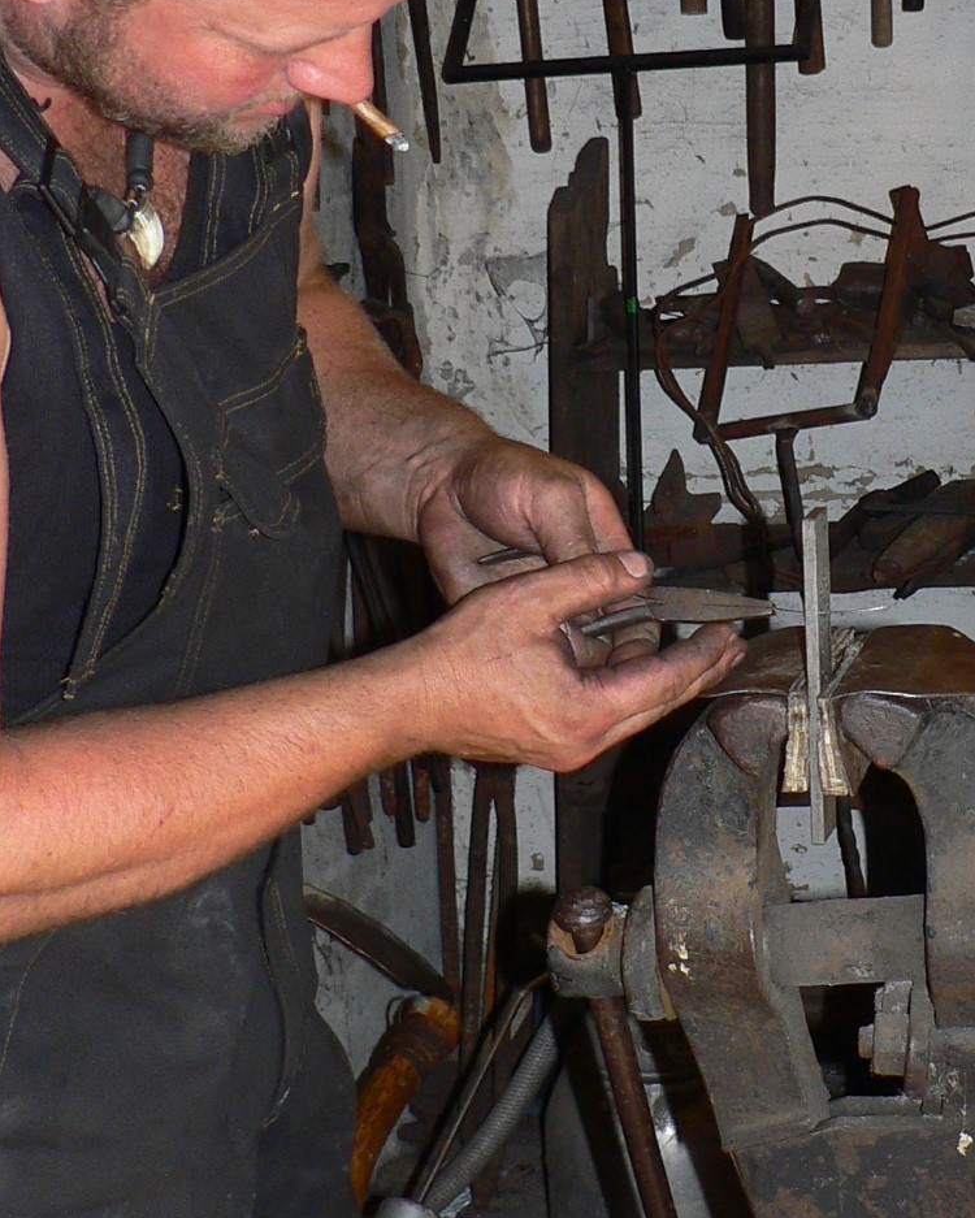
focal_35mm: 75
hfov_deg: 20.2
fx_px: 2704
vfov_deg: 25.4
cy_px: 545
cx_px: 807
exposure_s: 1/60
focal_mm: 6
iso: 100
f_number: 2.8
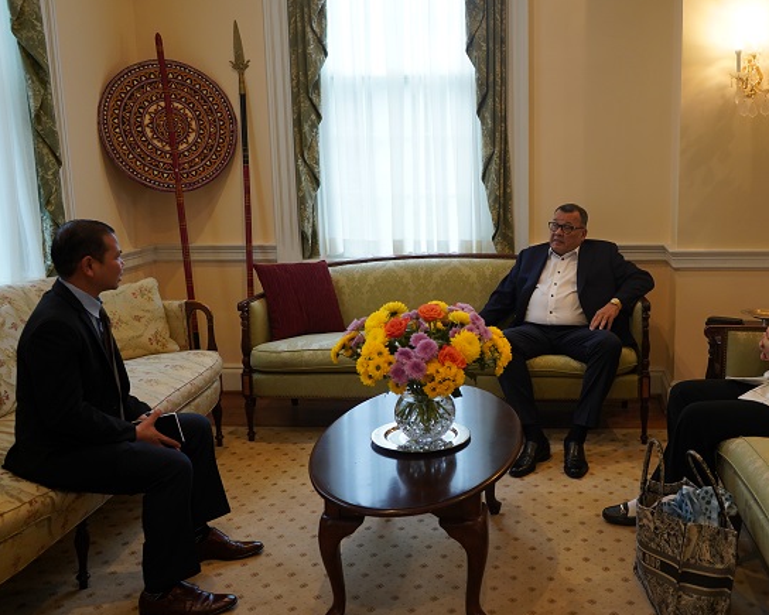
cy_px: 286
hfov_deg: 50.7
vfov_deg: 42.2
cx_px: 504
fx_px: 796
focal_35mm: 35
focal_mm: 28
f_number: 3.5
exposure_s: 1/160
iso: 1600
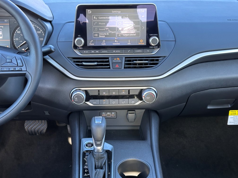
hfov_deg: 38.9
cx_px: 117
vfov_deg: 29.7
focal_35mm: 49
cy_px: 89
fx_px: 337
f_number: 1.78
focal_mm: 6.86
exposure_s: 1/67
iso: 80
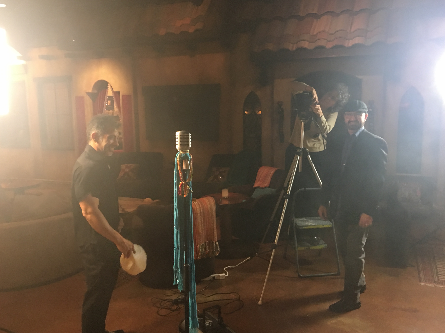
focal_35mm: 32
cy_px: 175
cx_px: 234
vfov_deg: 44.2
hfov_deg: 56.8
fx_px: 411
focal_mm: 4.15
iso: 80
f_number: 2.2
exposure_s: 1/8
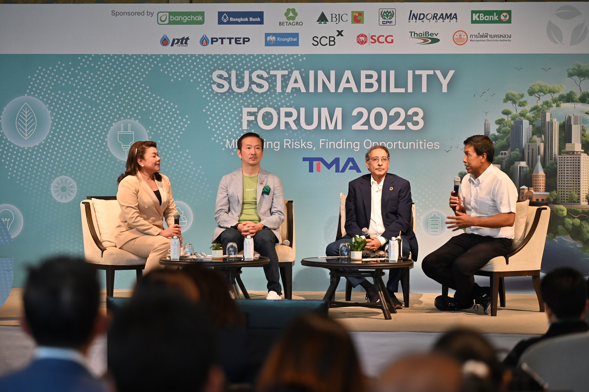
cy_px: 196
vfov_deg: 11.9
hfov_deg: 17.8
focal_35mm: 115
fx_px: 1881
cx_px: 294
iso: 2500
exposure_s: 1/200
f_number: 2.8
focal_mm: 115
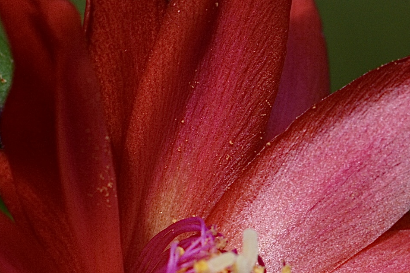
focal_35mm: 499
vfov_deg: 2.8
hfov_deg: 4.1
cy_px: 294
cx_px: 155
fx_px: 5674
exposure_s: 1/250
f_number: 13
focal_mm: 105
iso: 100
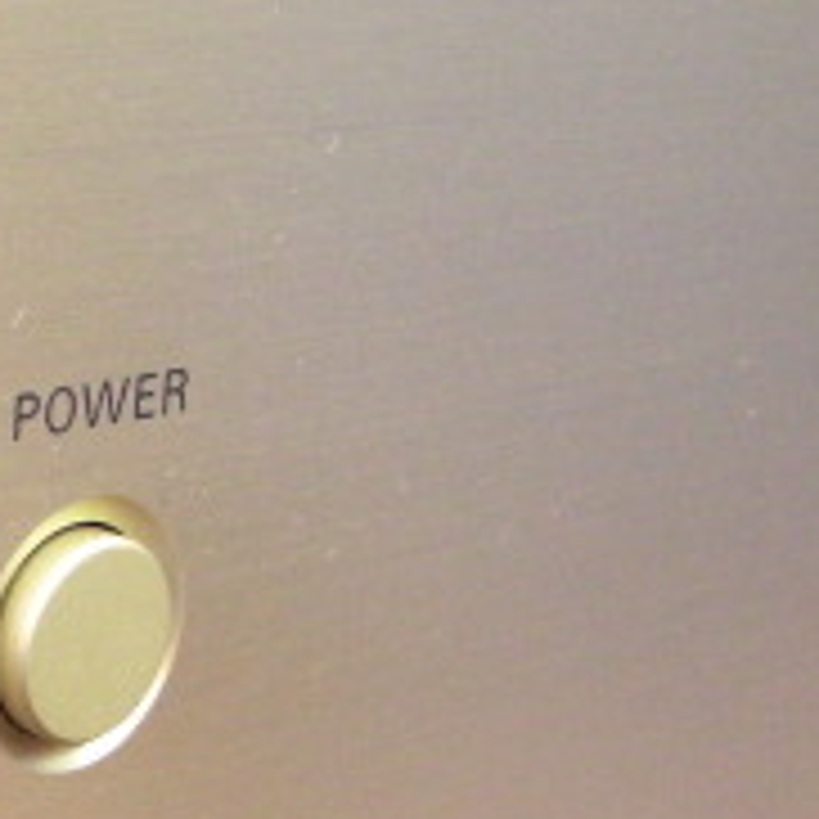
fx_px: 3159
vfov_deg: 14.7
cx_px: -135
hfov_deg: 14.4
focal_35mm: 118
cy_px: 698
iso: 400
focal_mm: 6.3
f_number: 3.4
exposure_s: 1/20
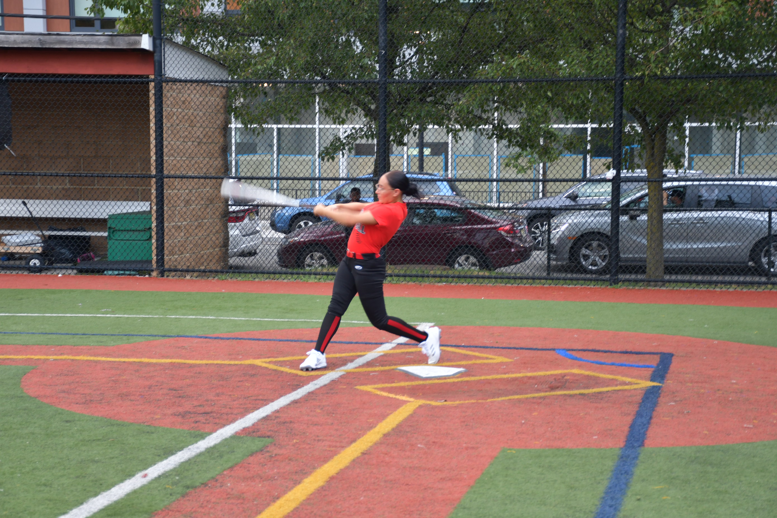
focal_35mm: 75
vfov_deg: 18.2
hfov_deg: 27.0
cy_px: 259
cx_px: 388
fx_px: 1619
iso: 400
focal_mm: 50
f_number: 4.8
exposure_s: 1/60
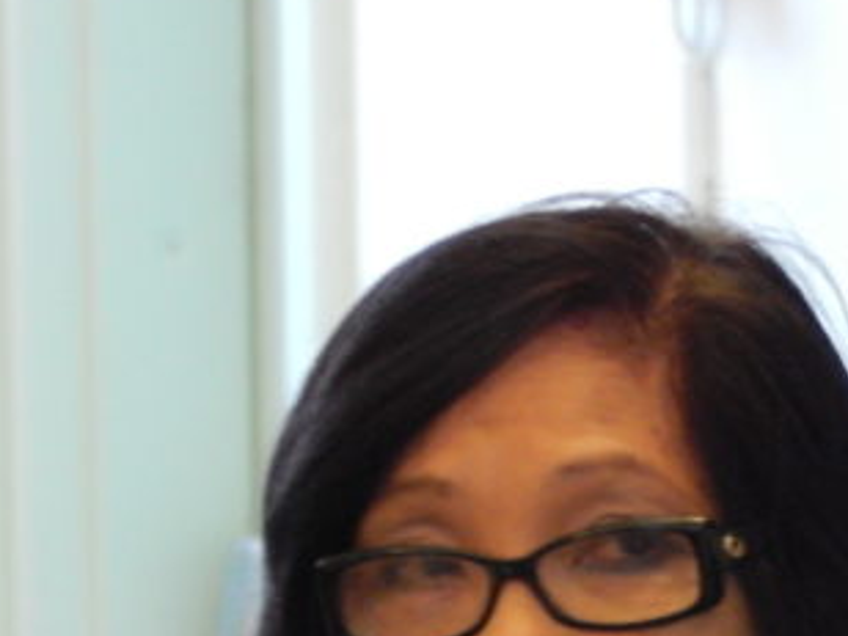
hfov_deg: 2.3
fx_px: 21460
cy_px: 688
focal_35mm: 876
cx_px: 654
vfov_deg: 1.7
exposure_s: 1/6
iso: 800
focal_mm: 62.2
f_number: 5.7
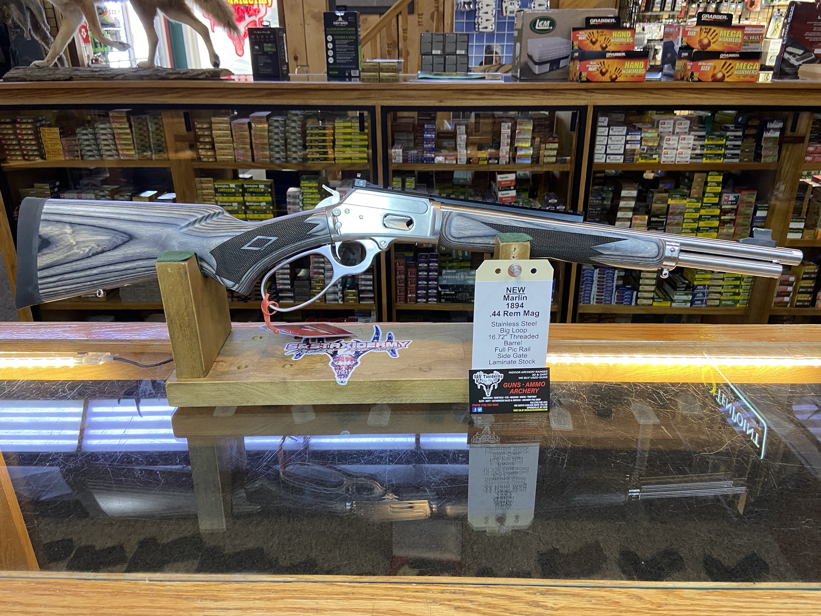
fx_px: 617
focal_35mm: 26
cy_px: 308
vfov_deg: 53.1
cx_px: 410
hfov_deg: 67.3
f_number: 1.8
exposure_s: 1/60
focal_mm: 4.25
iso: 200
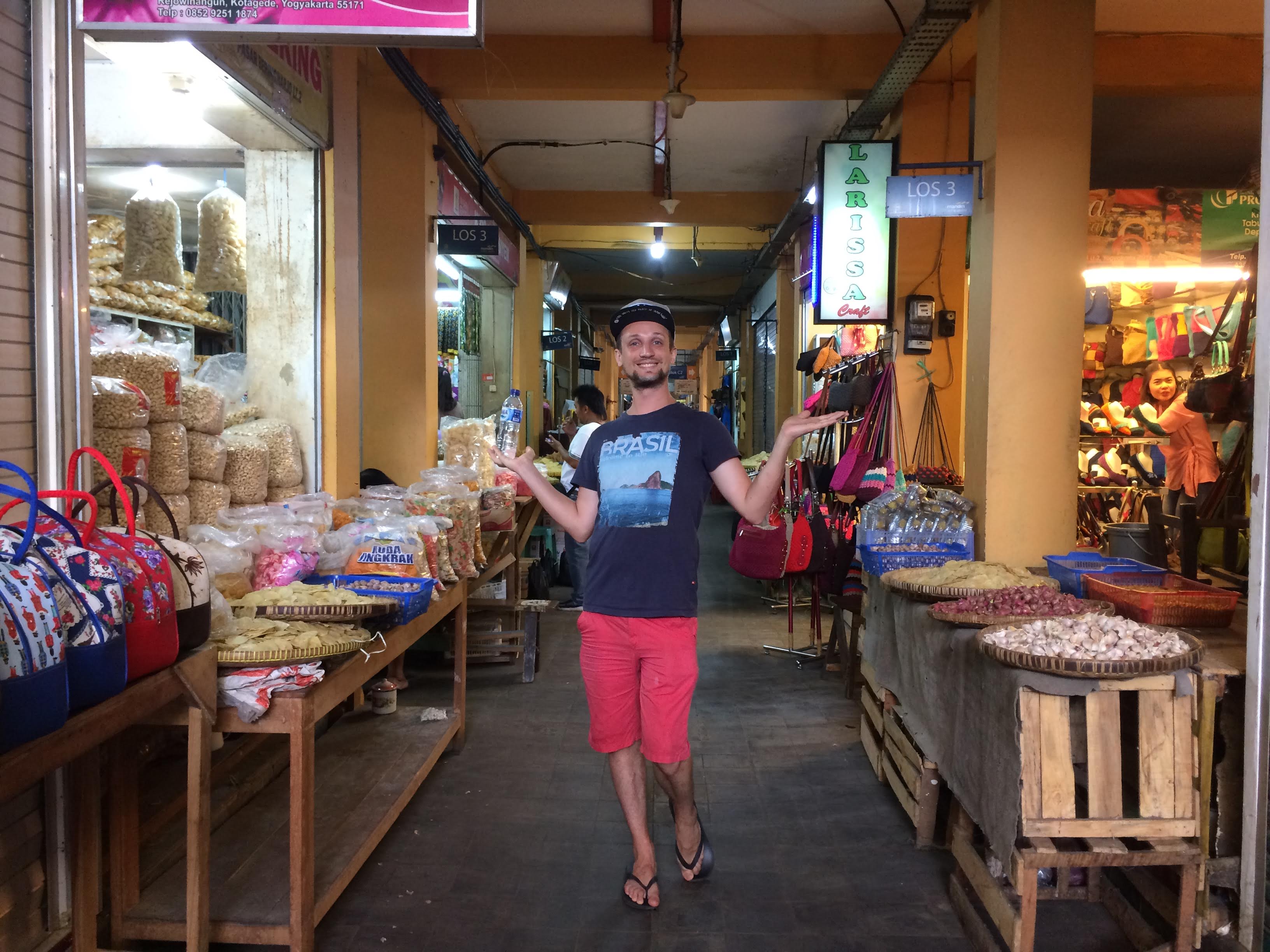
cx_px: 635
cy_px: 476
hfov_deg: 61.7
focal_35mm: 29
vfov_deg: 48.2
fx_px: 1064
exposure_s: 1/33
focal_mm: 4.15
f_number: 2.2
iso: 160
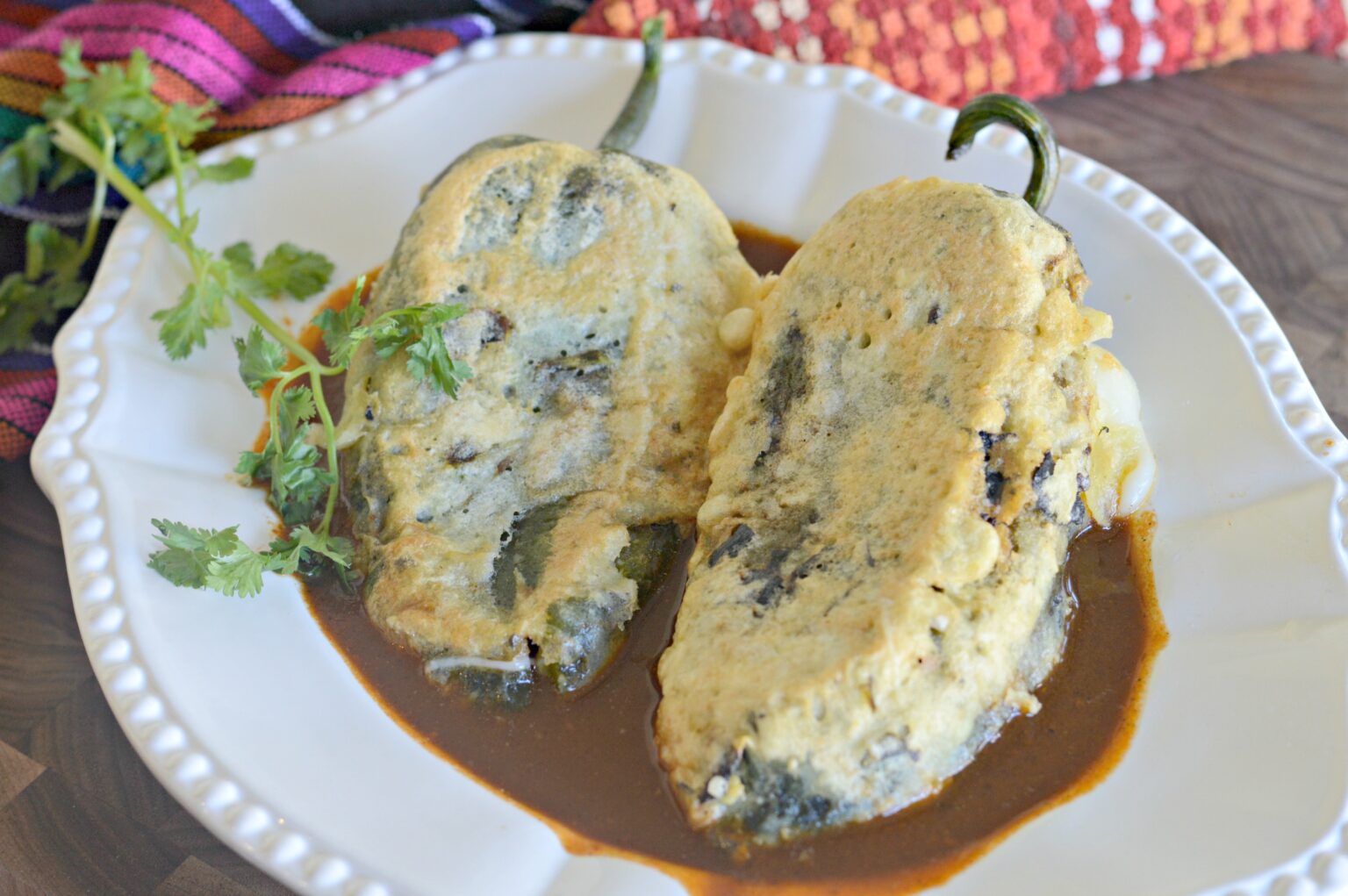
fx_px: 2806
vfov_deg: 18.1
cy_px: 448
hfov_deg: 27.0
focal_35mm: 75
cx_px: 674
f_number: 4.5
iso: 400
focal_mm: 50
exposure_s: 1/80
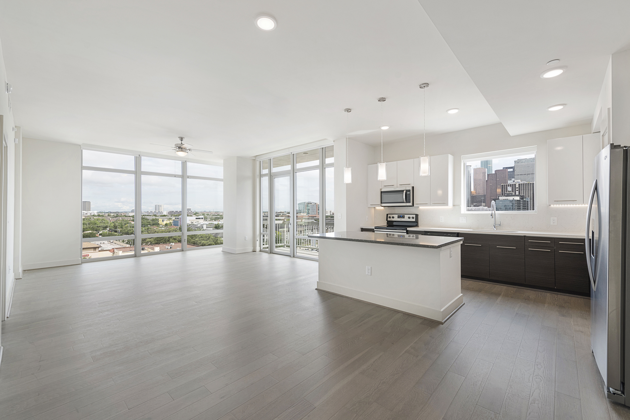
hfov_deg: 100.4
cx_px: 315
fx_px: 263
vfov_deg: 77.4
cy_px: 210
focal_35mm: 15
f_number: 8
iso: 250
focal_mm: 15
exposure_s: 1/40
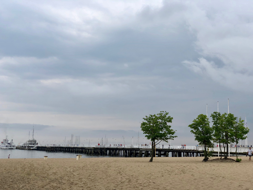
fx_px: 380
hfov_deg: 36.8
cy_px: 95
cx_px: 126
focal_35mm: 52
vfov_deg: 28.0
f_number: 2.4
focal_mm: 6
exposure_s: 1/800
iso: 16
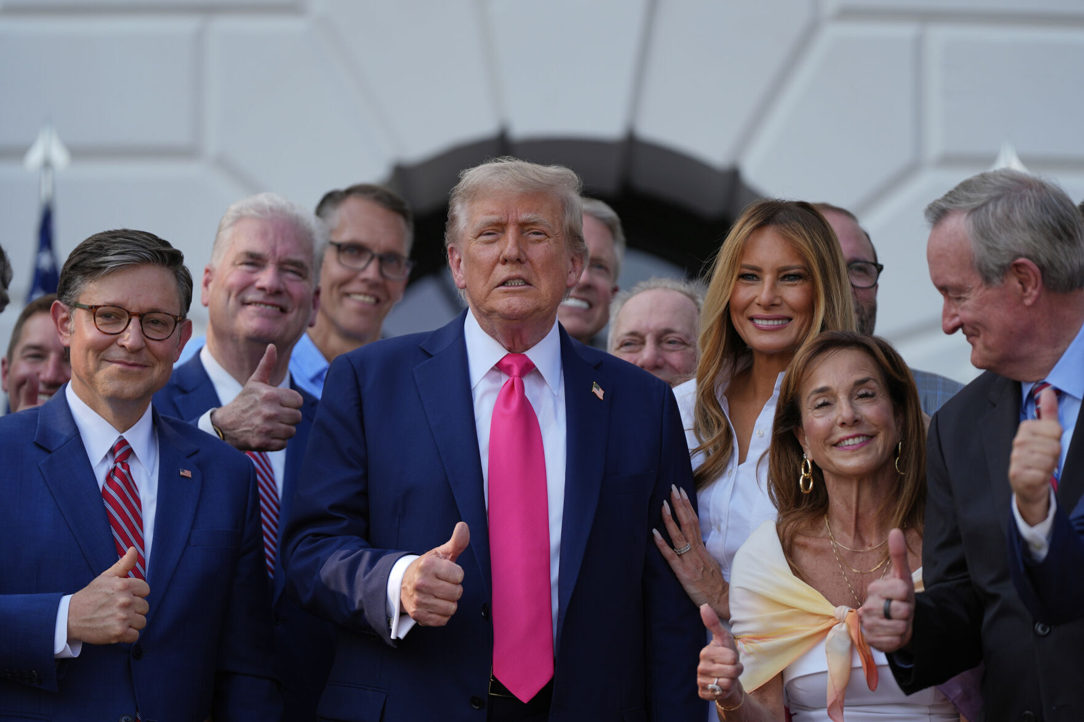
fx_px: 6021
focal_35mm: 200
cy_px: 361
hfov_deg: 10.3
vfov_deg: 6.9
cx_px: 542
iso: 125
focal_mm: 200
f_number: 2.8
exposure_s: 1/1250
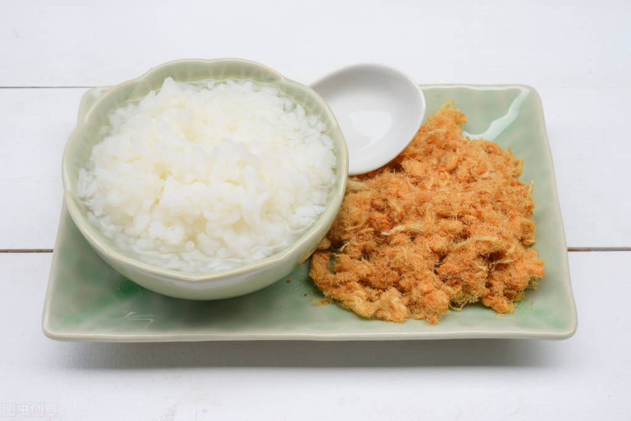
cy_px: 210
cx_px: 316
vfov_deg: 22.6
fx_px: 1052
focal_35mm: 60
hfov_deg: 33.4
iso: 320
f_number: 18
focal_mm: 60
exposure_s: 1/50
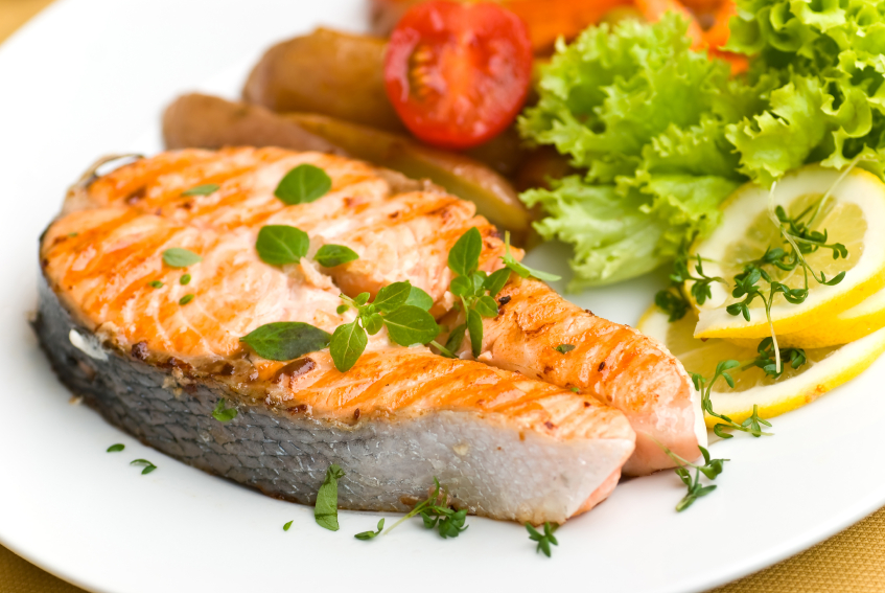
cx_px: 442
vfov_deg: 10.2
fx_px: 3323
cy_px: 296
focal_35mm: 135
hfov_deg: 15.2
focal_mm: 90
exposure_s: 1/15
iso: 100
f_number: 6.3
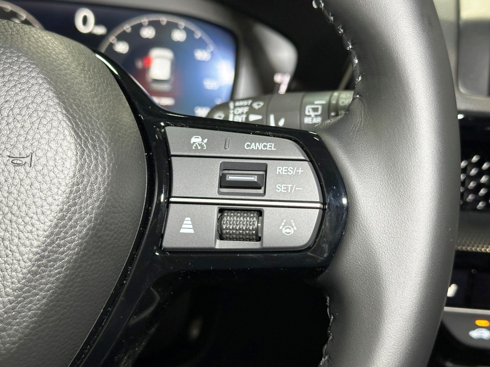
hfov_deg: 39.7
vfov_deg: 30.3
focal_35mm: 48
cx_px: 245
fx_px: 679
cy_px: 184
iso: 400
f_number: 1.78
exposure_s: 1/40
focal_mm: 6.86
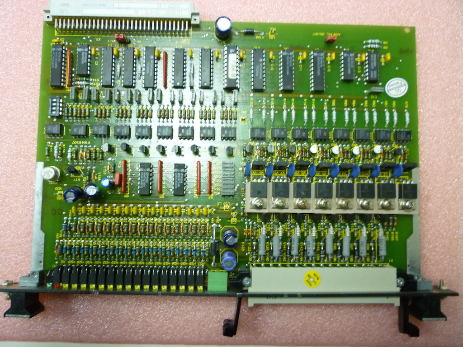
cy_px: 174
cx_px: 232
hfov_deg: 61.7
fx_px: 388
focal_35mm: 29
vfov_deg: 48.2
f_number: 3.3
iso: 400
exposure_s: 1/13
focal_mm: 5.2
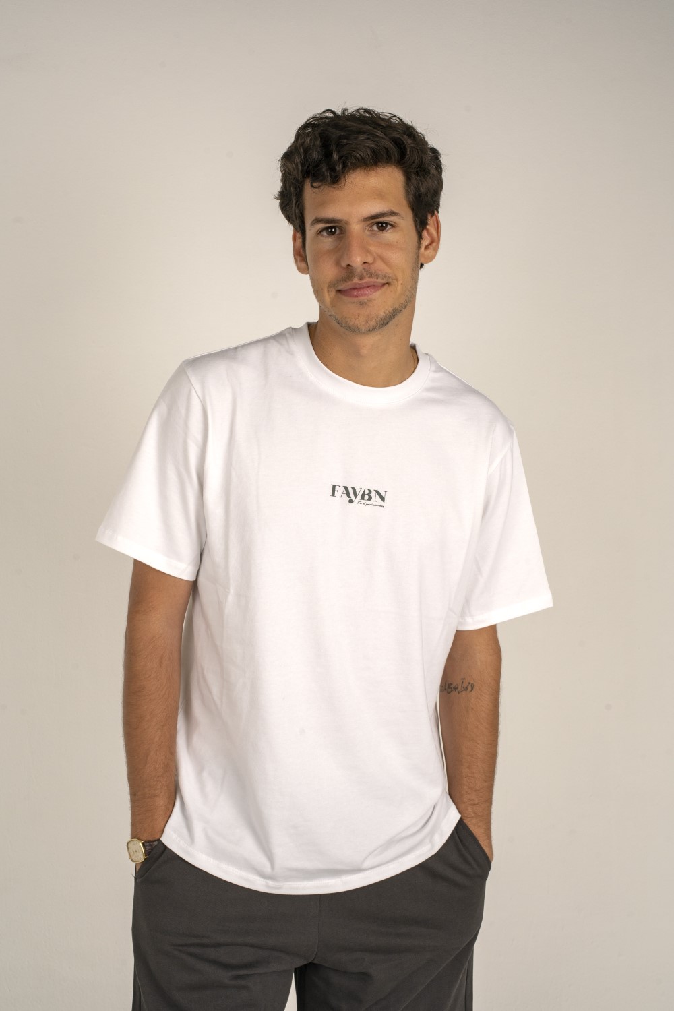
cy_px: 506
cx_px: 337
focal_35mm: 50
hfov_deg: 27.0
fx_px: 1404
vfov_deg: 39.6
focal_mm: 50
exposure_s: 1/160
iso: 500
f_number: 13
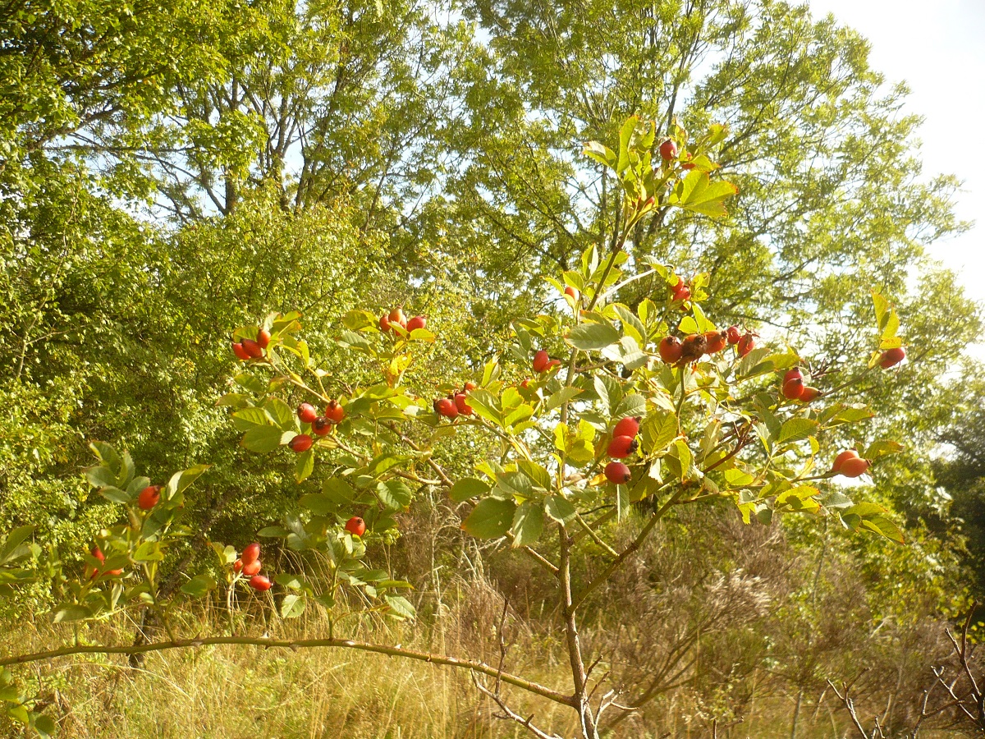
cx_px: 492
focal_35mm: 35
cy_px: 370
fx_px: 996
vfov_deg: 40.7
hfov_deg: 52.6
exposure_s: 1/320
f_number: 2.8
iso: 100
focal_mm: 5.8
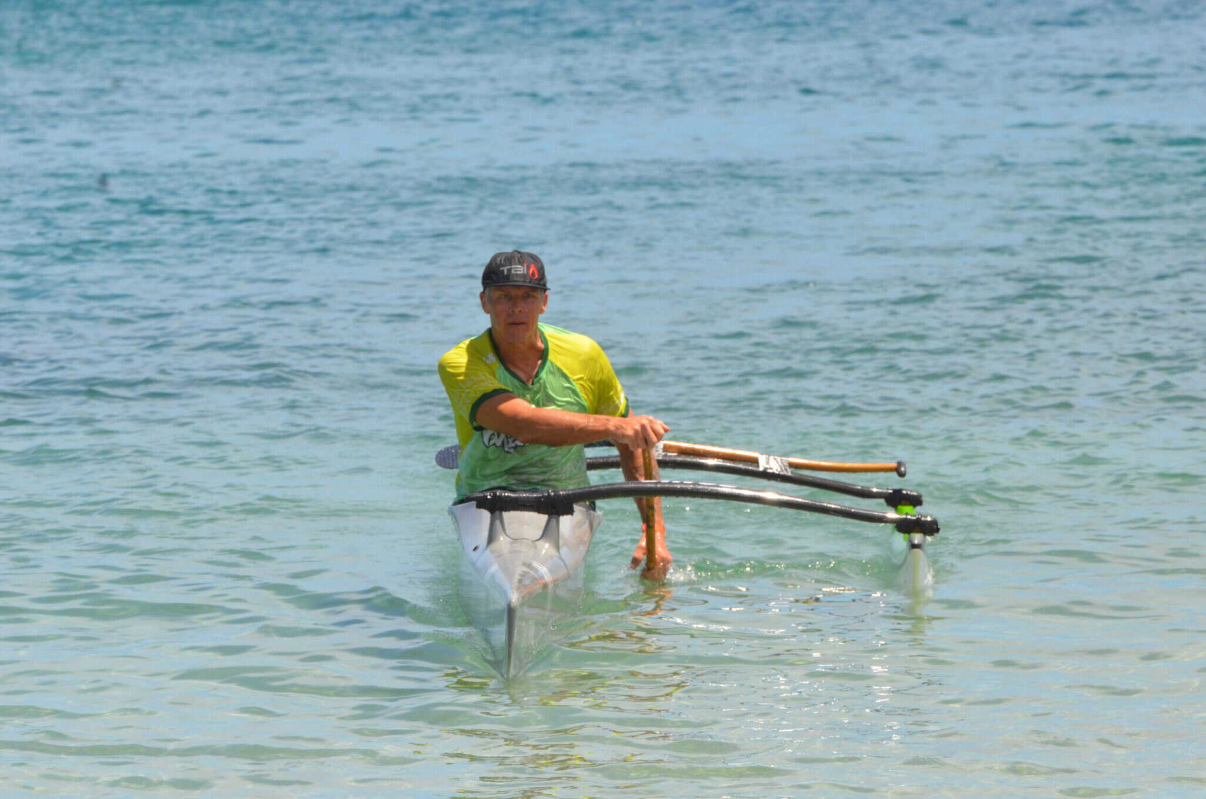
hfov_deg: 6.9
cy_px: 400
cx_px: 603
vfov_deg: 4.6
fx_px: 10030
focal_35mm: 300
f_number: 10
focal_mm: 200
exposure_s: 1/1600
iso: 1000
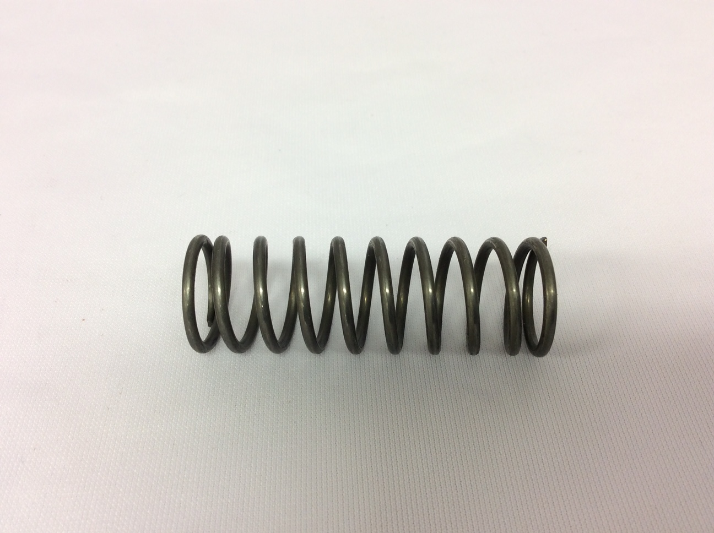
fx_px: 659
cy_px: 266
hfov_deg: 56.9
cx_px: 357
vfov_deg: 44.1
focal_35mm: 32
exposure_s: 1/24
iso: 50
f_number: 2.4
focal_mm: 3.3
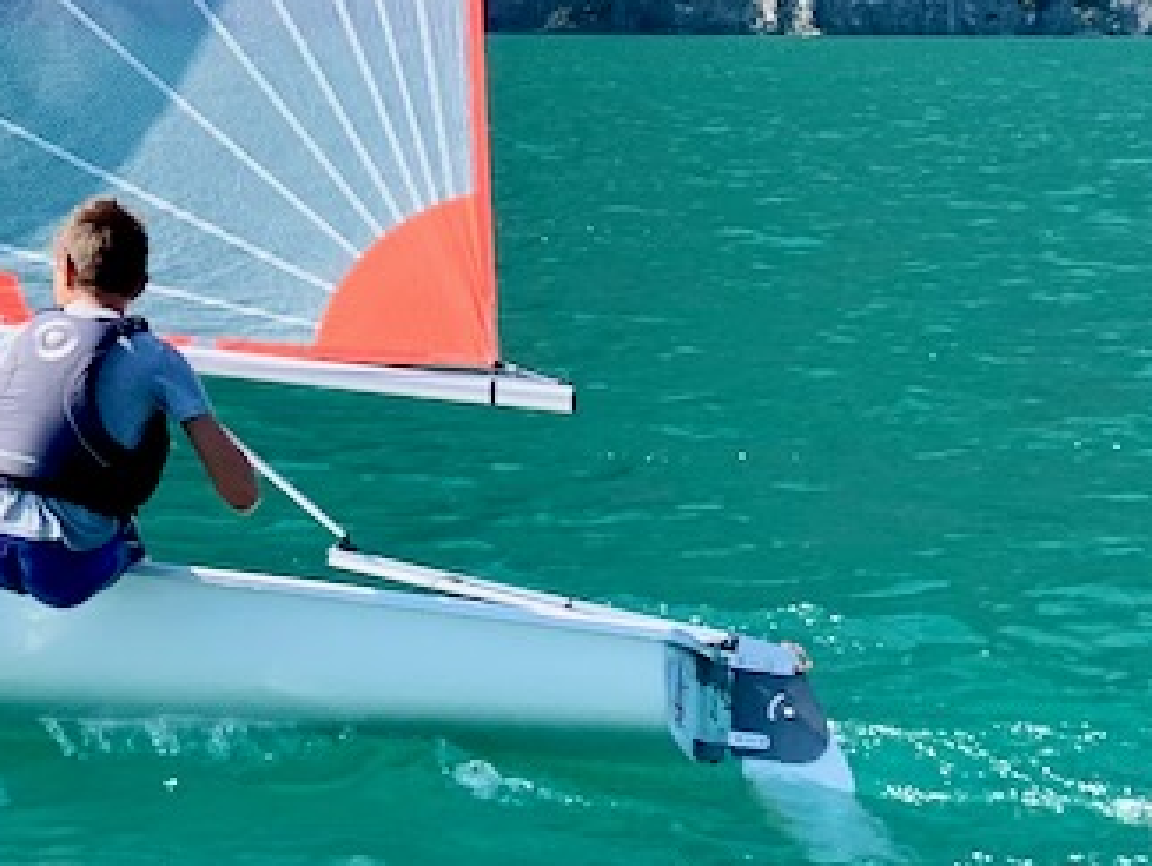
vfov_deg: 14.0
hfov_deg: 18.1
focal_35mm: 102
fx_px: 3397
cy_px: -258
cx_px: -293
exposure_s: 1/789
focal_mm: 4.25
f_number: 1.8
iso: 25
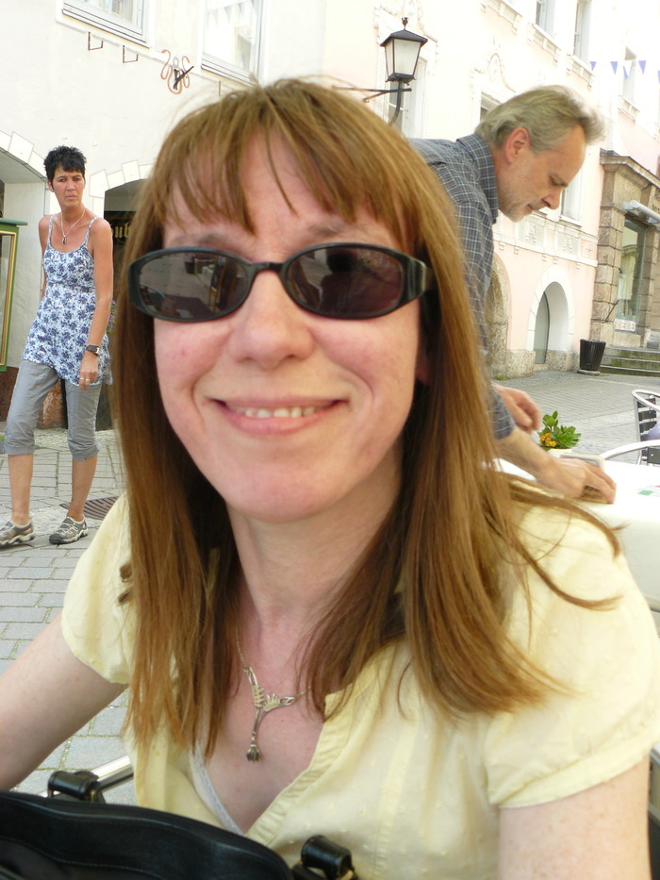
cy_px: 440
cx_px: 330
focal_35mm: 36
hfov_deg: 39.7
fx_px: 915
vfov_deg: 51.3
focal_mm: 6
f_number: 4
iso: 100
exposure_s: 1/125
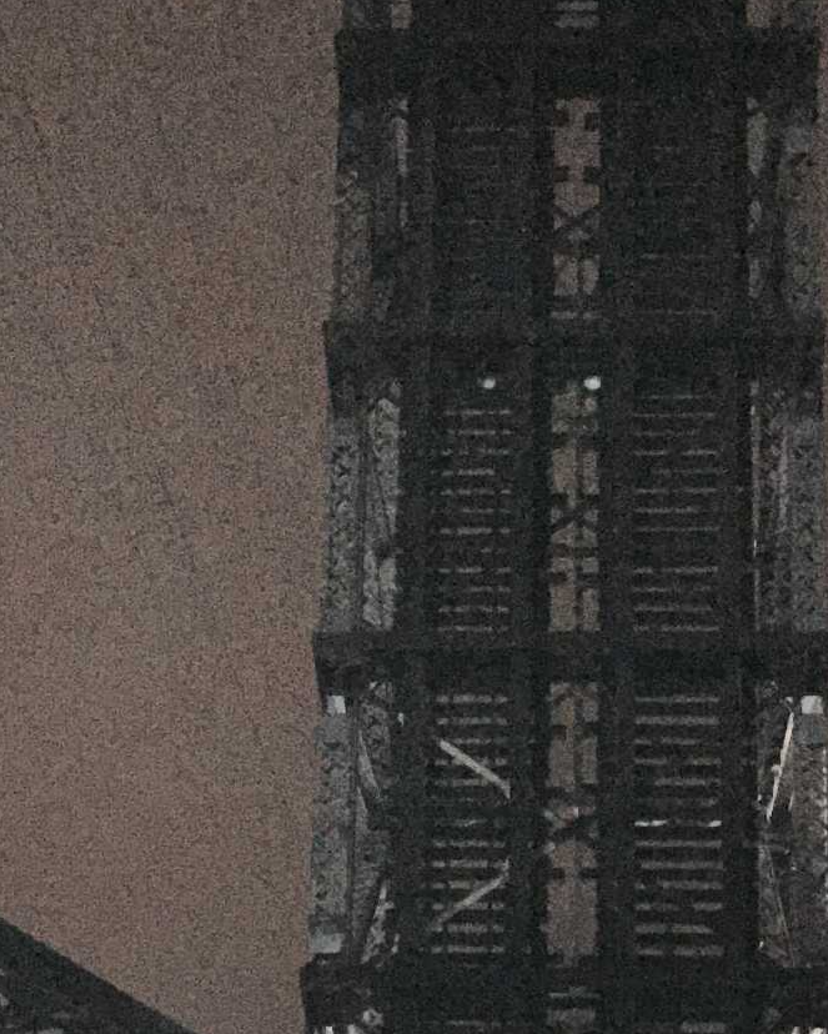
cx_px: 553
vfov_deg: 26.3
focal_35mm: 70
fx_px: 2143
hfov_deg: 21.8
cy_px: 927
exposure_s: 1/16
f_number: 2.2
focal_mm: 4.15
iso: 2000
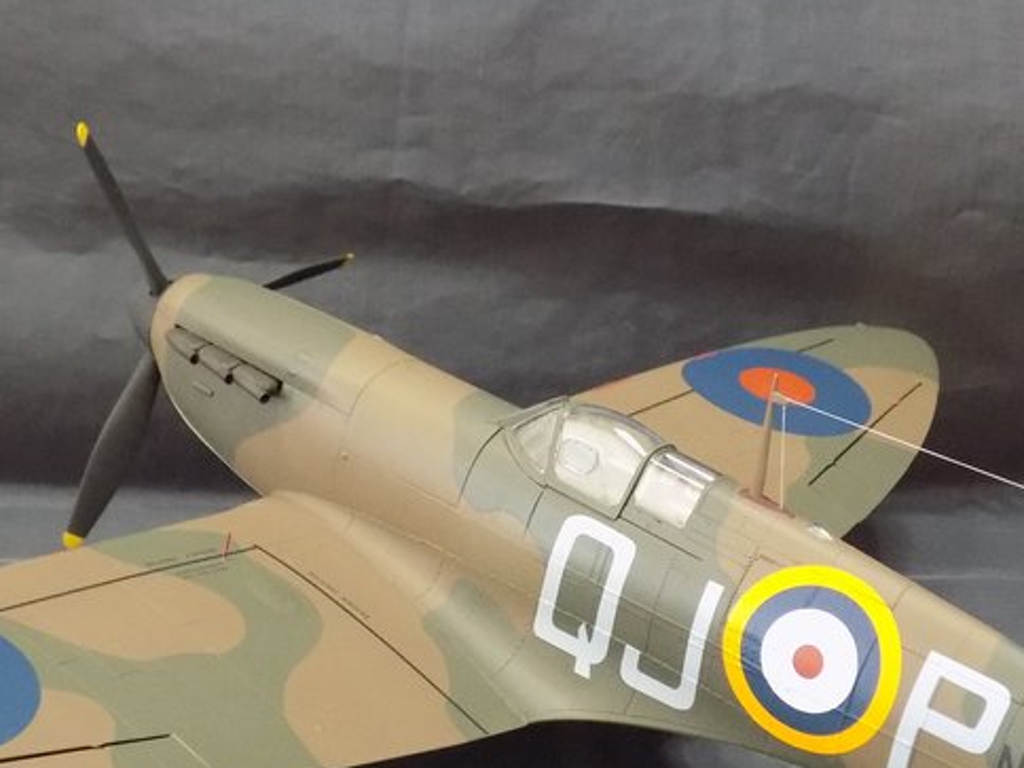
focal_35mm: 72
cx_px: 525
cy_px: 554
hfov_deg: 27.0
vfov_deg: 20.3
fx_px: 2130
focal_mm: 6.1
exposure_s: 1/20
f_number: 3.4
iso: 400
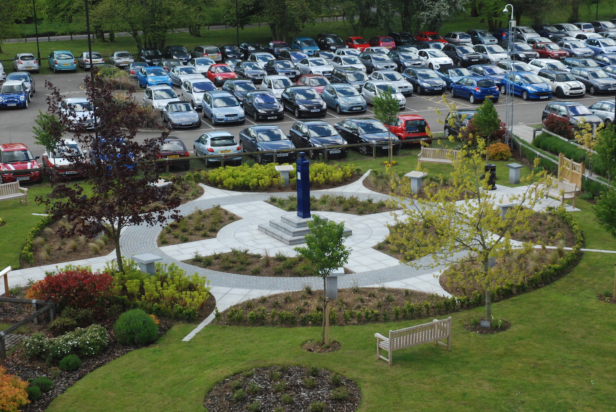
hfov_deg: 31.9
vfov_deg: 21.6
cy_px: 212
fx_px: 1079
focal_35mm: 63
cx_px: 316
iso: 1250
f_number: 10
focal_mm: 40
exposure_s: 1/400
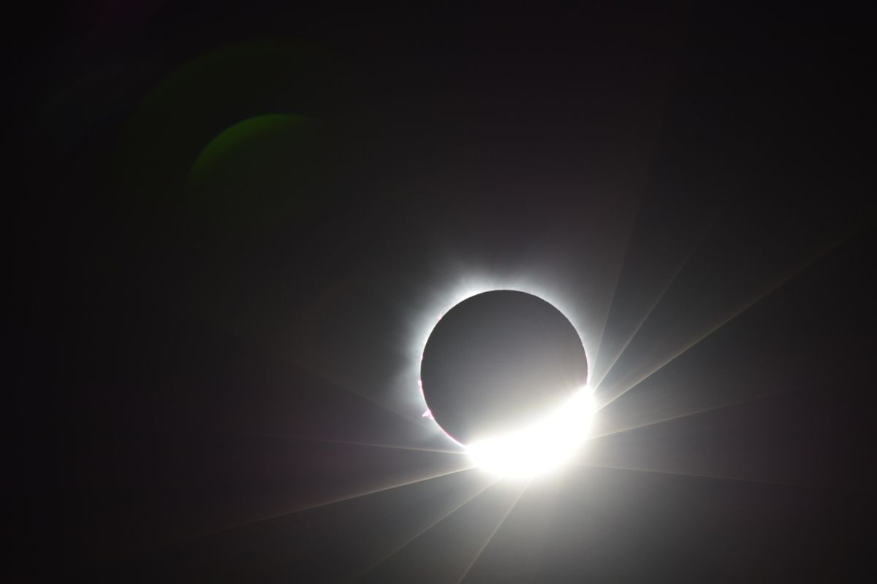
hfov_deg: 2.7
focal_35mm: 750
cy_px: 292
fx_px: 18269
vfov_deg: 1.8
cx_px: 438
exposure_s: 1/500
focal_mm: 500
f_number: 8
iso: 200
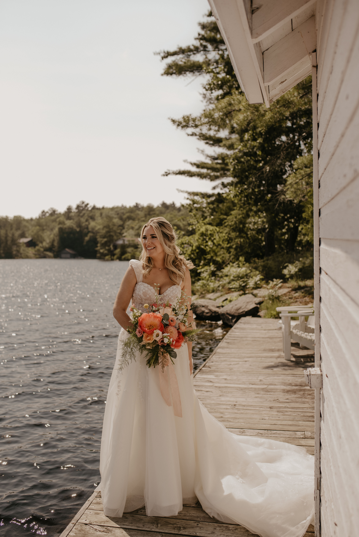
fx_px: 523
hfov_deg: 37.9
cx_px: 180
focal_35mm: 35
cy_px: 268
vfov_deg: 54.4
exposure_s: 1/3200
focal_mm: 35
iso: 200
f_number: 2.8
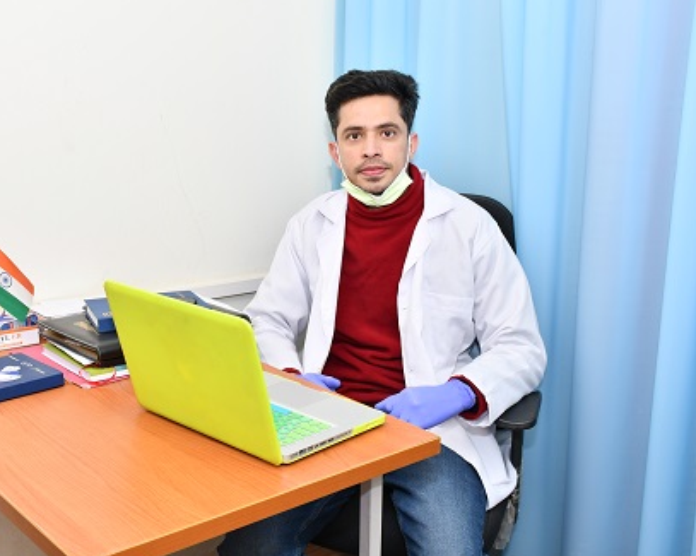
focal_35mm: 45
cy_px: 276
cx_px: 284
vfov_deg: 33.4
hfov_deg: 41.0
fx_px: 926
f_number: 8
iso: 400
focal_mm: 26
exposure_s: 1/125
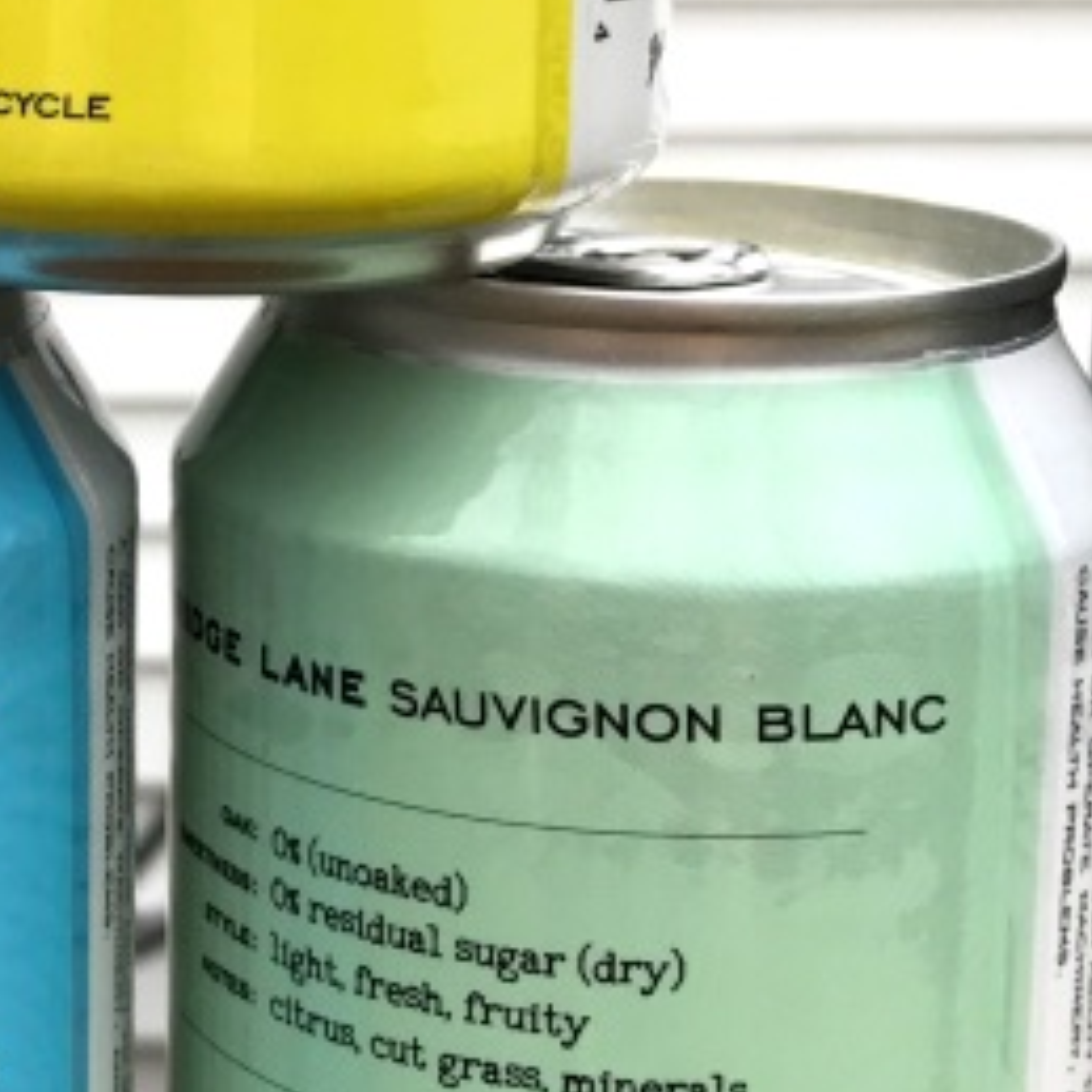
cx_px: -190
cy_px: 198
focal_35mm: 98
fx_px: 3498
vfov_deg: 17.6
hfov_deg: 17.0
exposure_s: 1/647
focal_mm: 3.99
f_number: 1.8
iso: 20
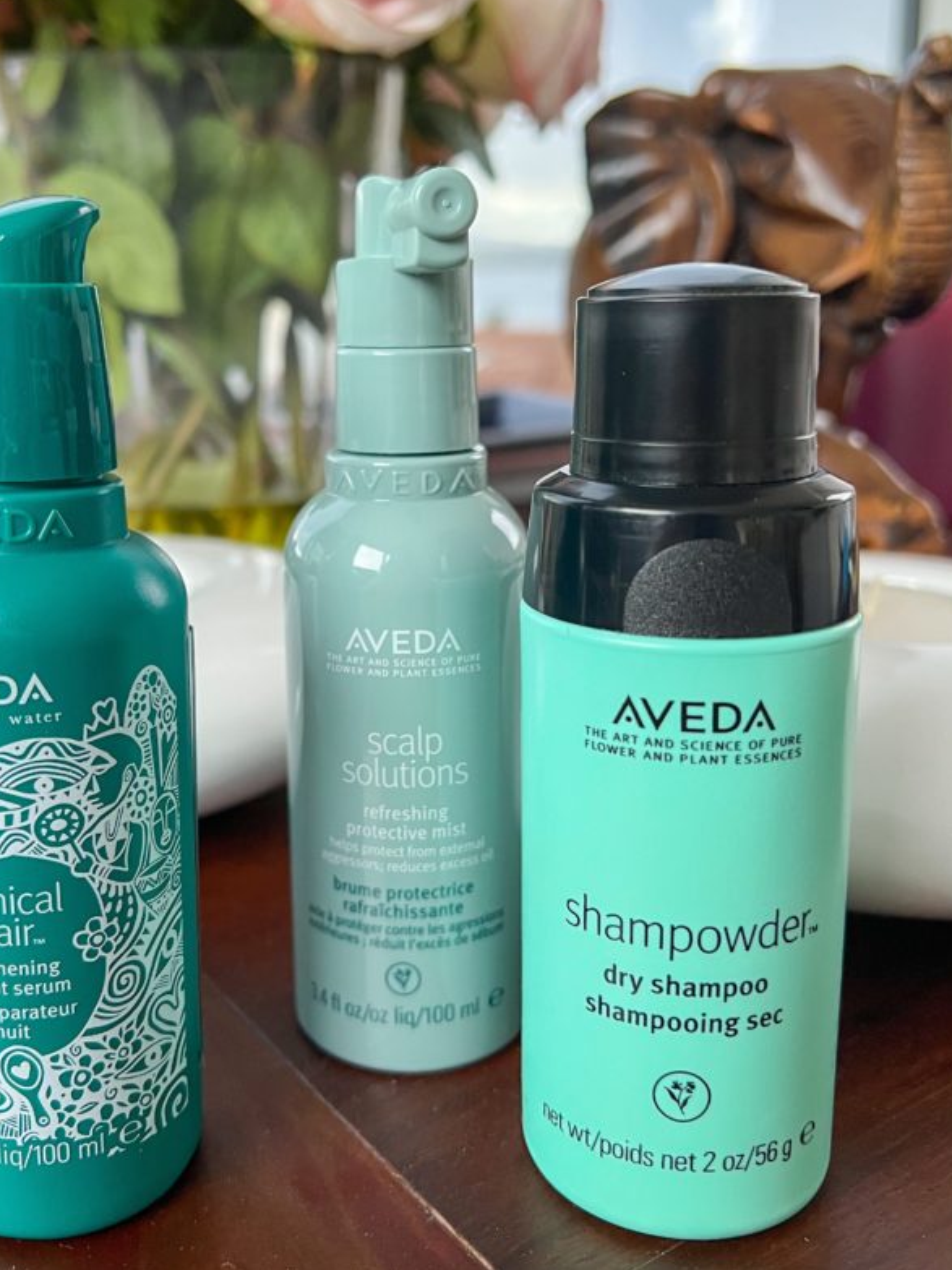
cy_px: 563
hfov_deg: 41.7
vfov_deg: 53.8
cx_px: 402
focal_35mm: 34
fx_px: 1247
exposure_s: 1/60
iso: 250
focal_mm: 5.7
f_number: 1.5
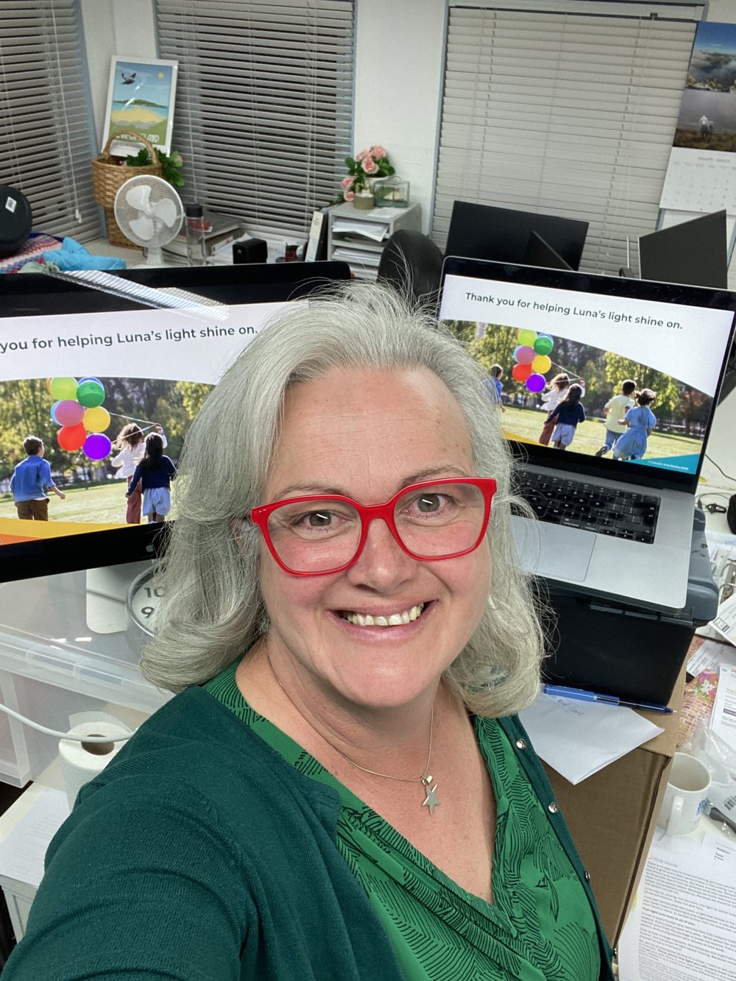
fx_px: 850
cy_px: 490
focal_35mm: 30
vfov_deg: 60.0
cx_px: 368
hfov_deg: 46.8
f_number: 2.2
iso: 64
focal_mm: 2.71
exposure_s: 1/50
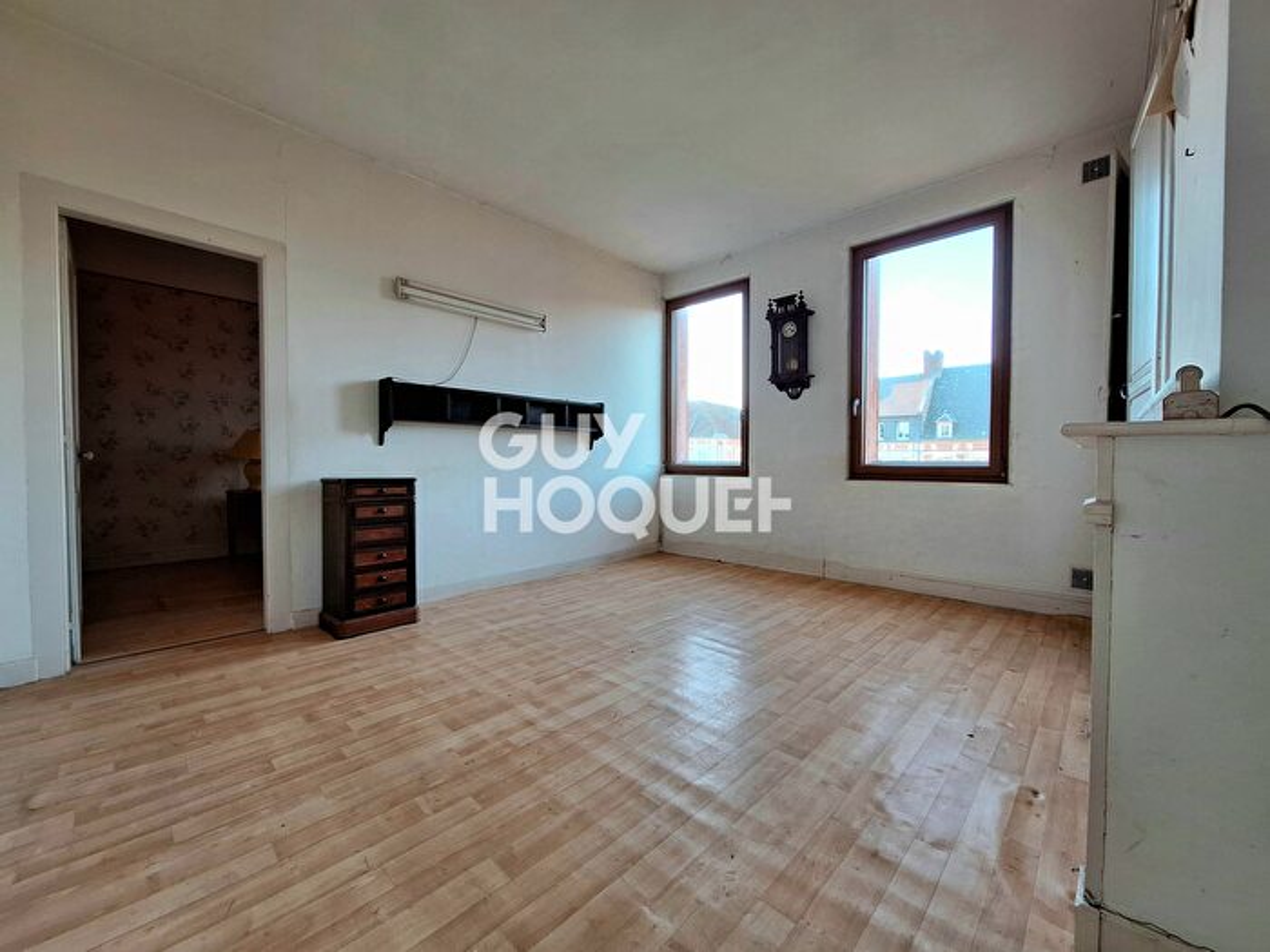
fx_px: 477
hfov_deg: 106.2
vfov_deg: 89.9
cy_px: 476
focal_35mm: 13
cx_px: 635
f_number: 2.2
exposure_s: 1/50
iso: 80
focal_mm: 1.74
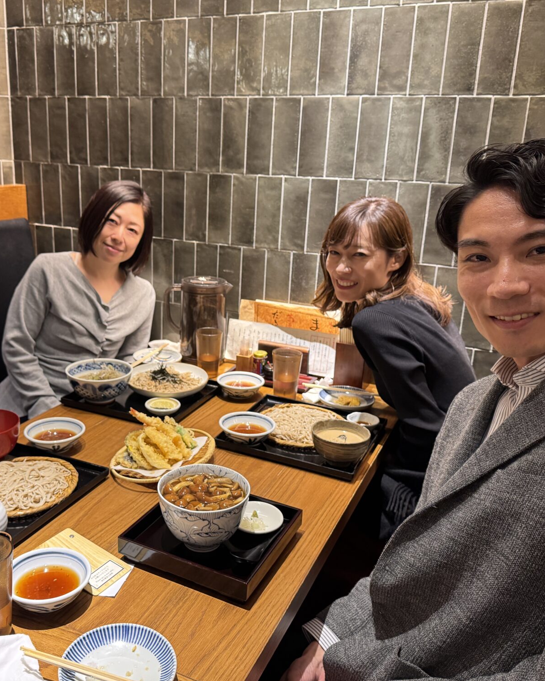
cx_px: 213
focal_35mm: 32
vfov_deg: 55.7
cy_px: 334
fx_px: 645
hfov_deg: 45.5
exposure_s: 1/50
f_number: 1.78
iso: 500
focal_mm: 6.76
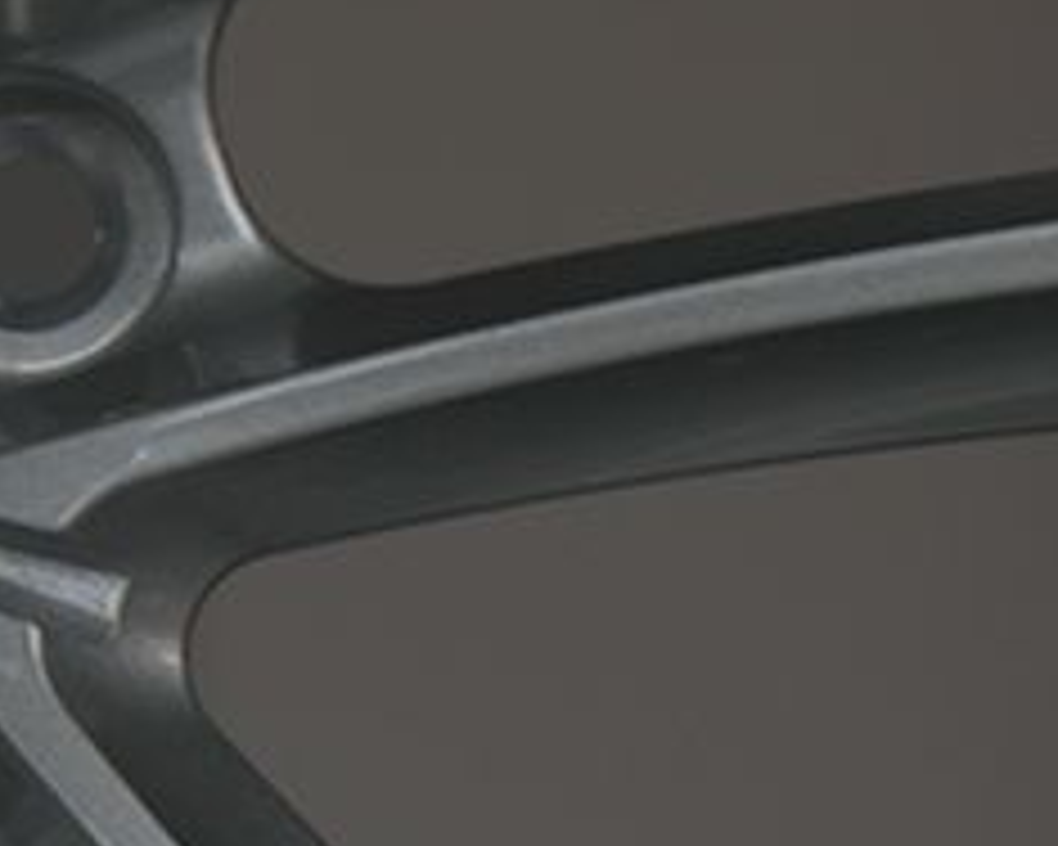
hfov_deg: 3.6
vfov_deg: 2.9
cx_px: -518
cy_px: 387
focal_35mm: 536
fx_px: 16784
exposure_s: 1/80
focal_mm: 70
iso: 125
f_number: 4
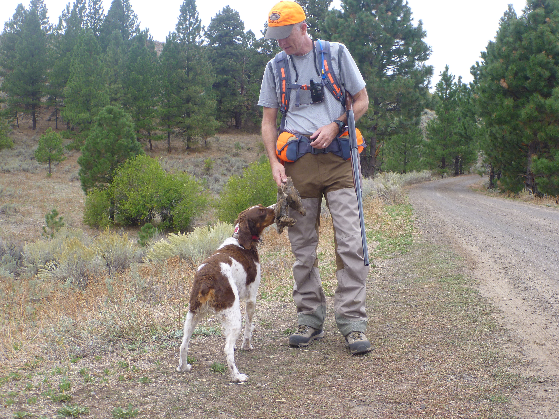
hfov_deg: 42.9
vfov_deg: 32.9
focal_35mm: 44
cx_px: 280
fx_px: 711
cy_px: 210
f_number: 4.3
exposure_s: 1/80
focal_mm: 7.8
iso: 100
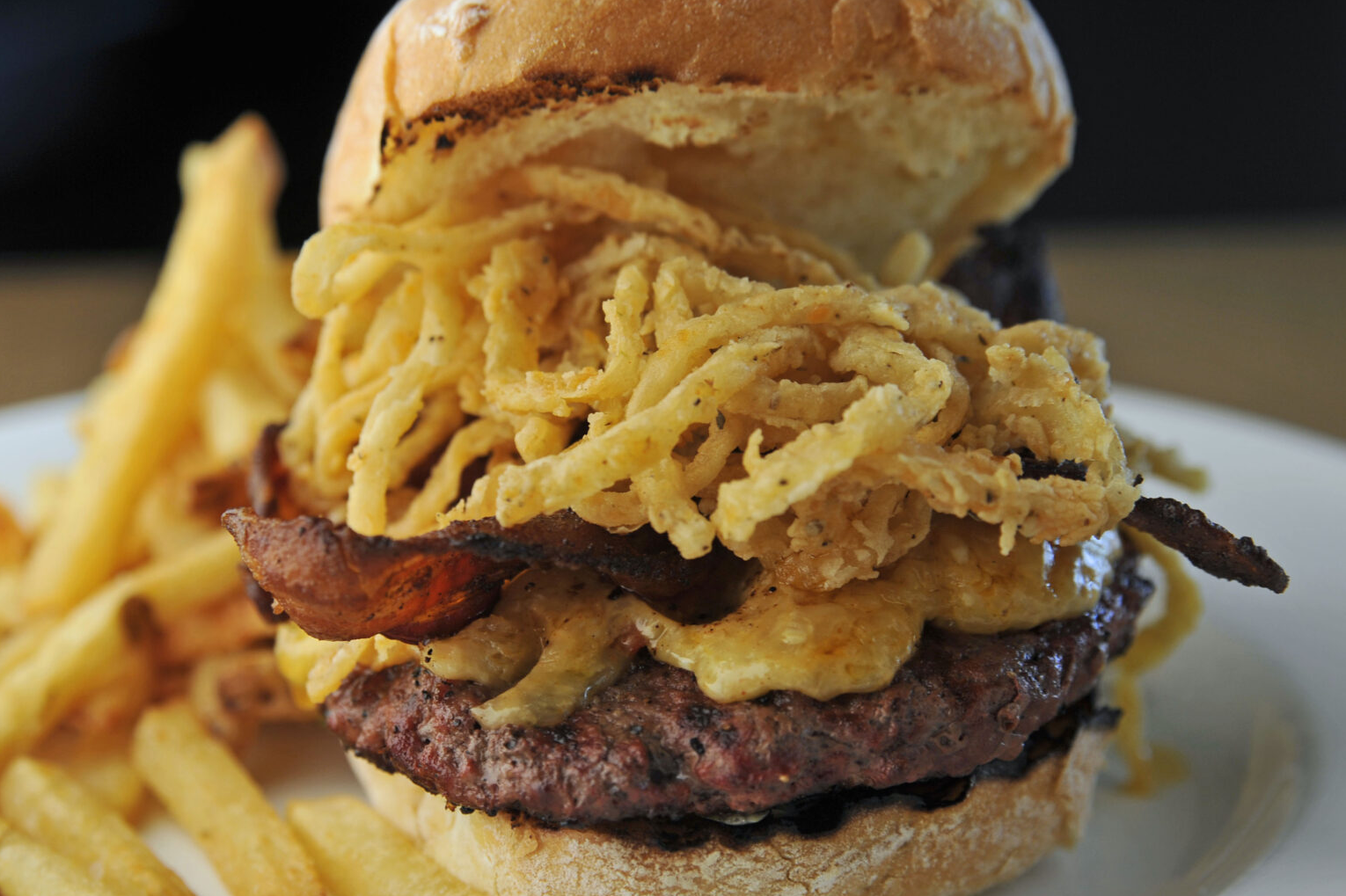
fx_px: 3401
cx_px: 632
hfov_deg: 22.4
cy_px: 464
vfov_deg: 15.0
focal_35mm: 91
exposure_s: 1/60
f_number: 4.5
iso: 250
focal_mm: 68
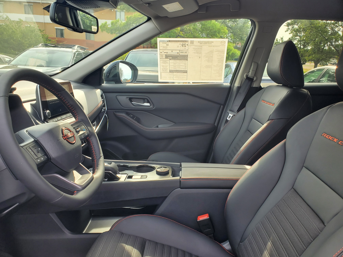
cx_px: 172
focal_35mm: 26
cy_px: 128
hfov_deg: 67.3
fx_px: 258
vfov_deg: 53.1
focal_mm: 4.3
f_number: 2.4
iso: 50
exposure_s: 1/233
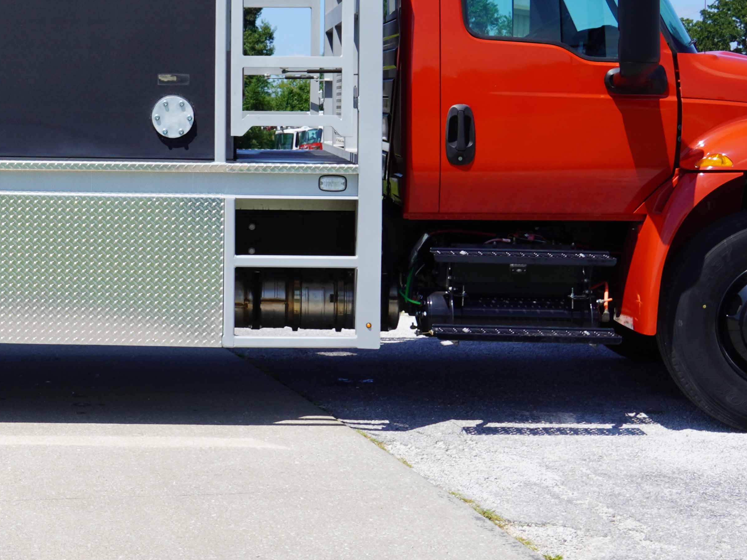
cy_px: 79
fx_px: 1705
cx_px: 133
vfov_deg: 18.4
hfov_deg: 24.3
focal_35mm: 79
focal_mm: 22
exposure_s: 1/160
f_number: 10
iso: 100
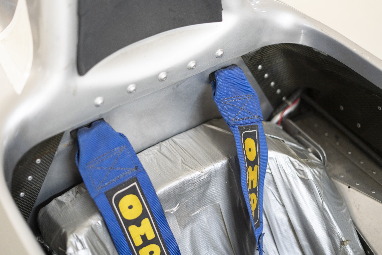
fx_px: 531
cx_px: 191
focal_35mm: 50
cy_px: 128
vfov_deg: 27.0
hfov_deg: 39.6
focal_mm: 50
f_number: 1.8
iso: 1250
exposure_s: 1/125
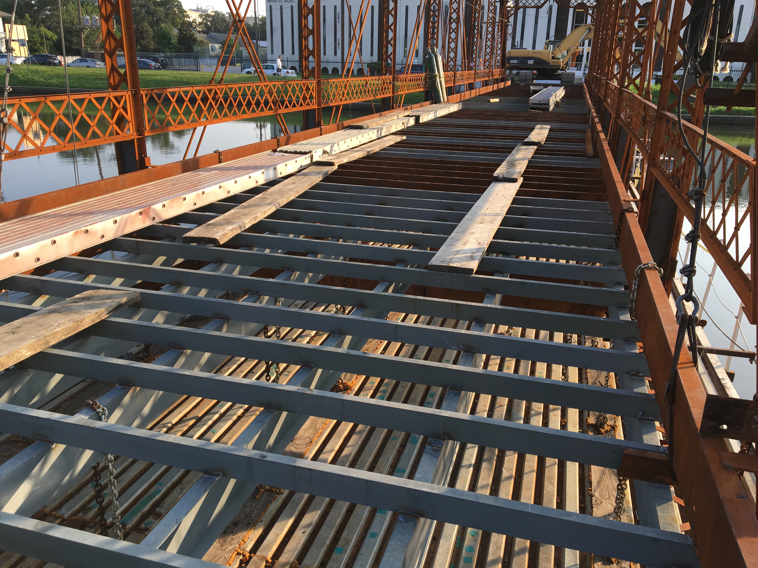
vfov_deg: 48.2
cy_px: 284
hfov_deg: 61.7
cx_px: 379
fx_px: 635
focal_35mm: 29
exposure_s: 1/373
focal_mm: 4.15
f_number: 2.2
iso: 25
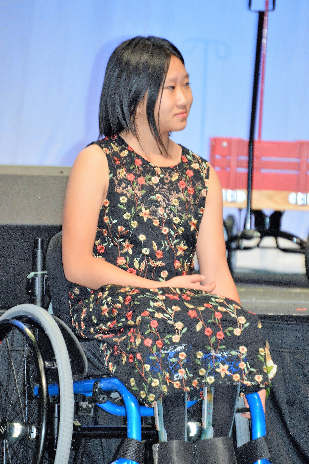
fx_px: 3568
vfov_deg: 7.5
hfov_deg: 5.0
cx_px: 154
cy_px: 270
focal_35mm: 277
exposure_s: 1/60
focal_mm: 155
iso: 1600
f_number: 5.3
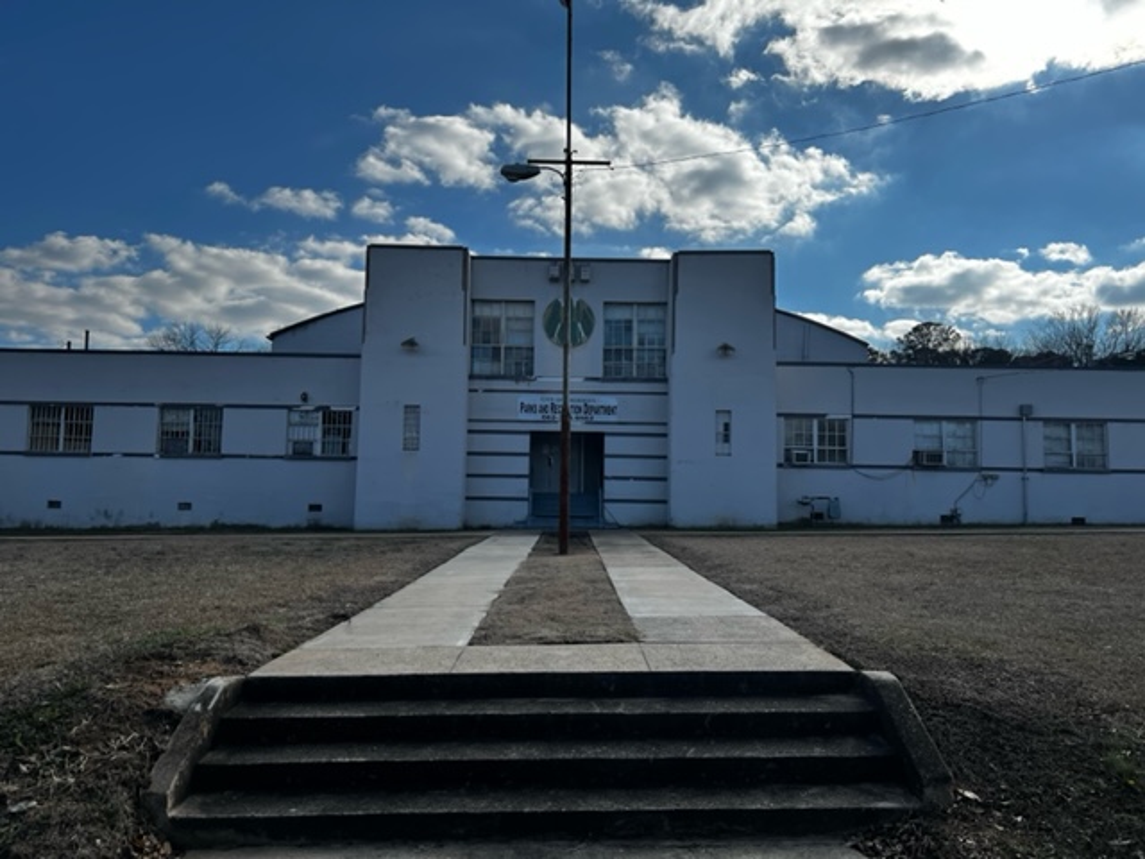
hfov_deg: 67.3
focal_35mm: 26
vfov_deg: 53.1
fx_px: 860
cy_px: 430
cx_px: 572
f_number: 1.5
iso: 50
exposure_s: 1/5882
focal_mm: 5.7
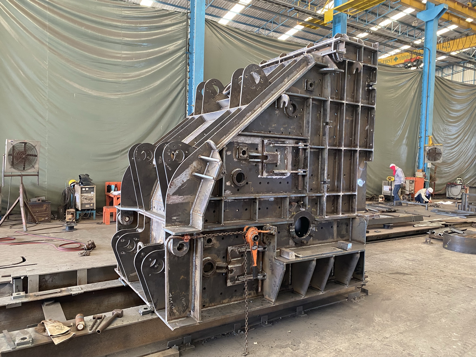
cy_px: 178
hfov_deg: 67.3
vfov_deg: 53.1
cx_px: 238
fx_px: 358
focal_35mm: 26
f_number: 1.8
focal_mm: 4.25
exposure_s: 1/60
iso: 250
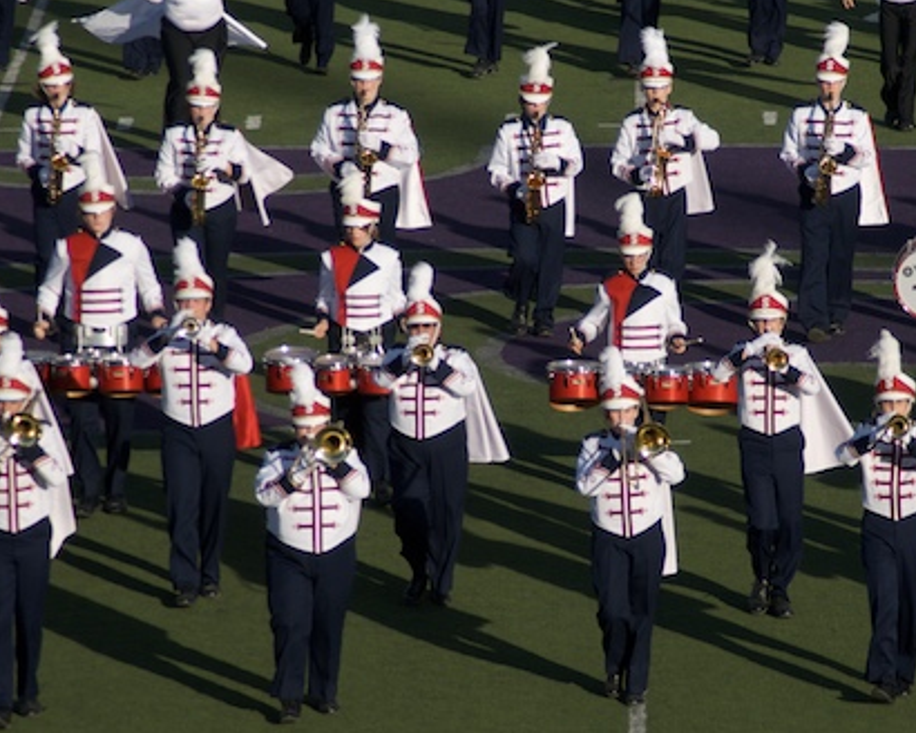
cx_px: 617
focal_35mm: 396
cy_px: 340
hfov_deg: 4.9
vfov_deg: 3.9
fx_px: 10736
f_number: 4.5
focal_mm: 180
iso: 200
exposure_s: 1/1600
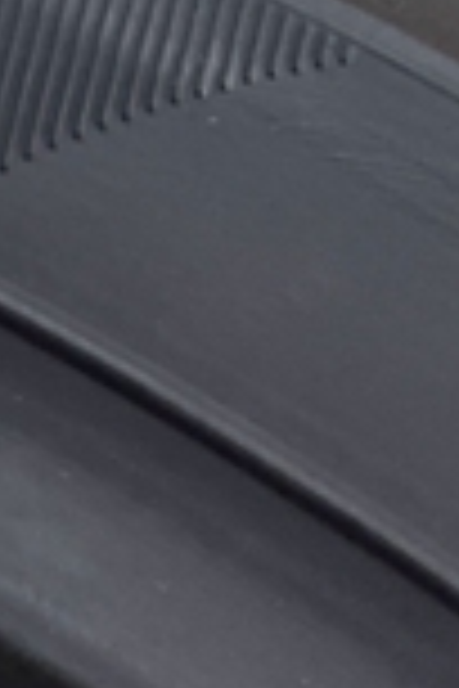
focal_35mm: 142
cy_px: -63
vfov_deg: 14.1
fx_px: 2716
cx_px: -882
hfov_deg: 8.3
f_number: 1.6
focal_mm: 5.1
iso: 100
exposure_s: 1/120
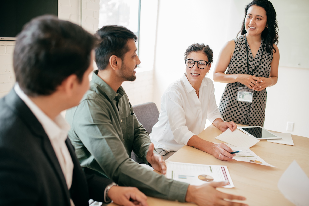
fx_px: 300
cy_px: 103
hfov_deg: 54.4
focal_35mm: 35
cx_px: 154
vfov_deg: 37.9
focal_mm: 35
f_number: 2
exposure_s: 1/160
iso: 250
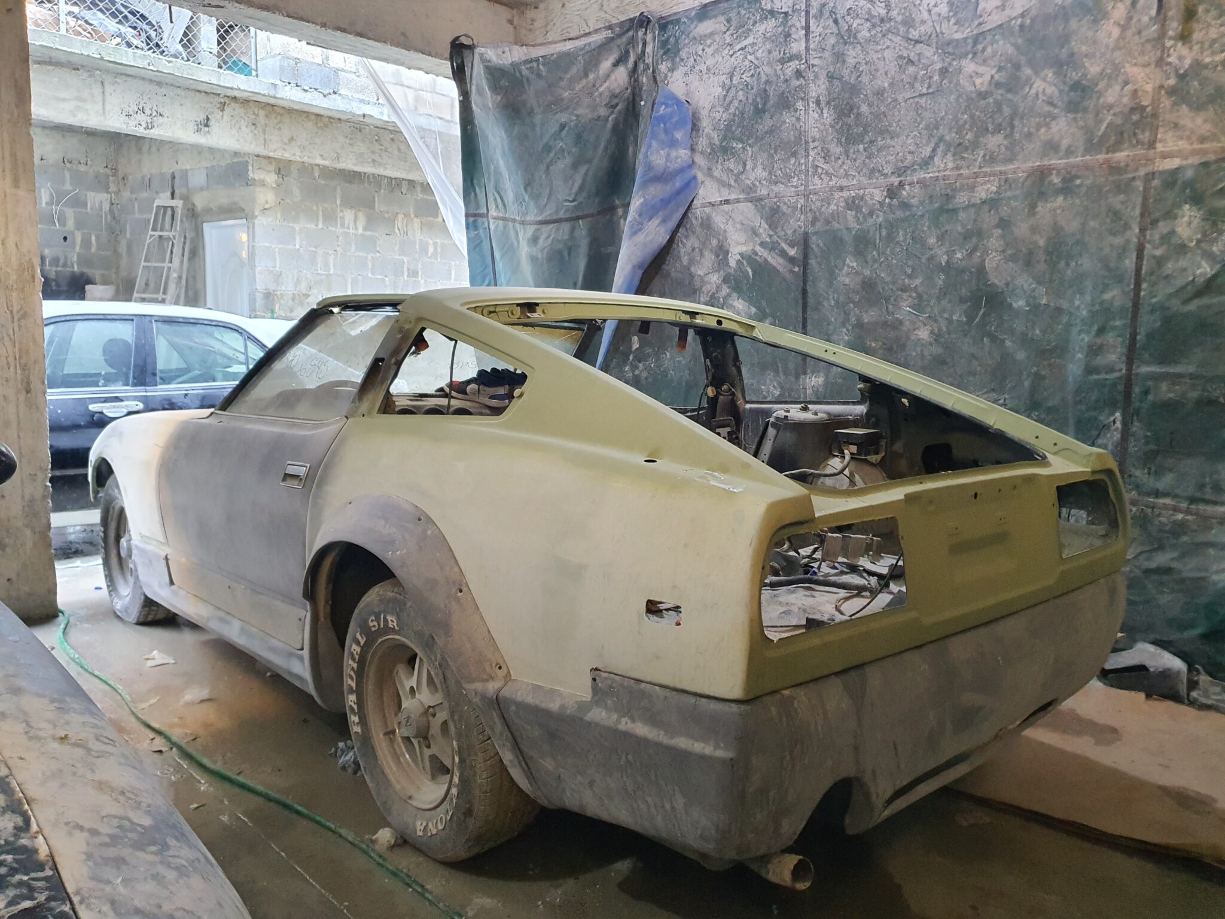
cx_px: 612
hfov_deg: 67.3
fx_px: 920
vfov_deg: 53.1
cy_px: 460
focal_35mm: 26
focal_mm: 4.3
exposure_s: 1/40
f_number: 1.5
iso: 500
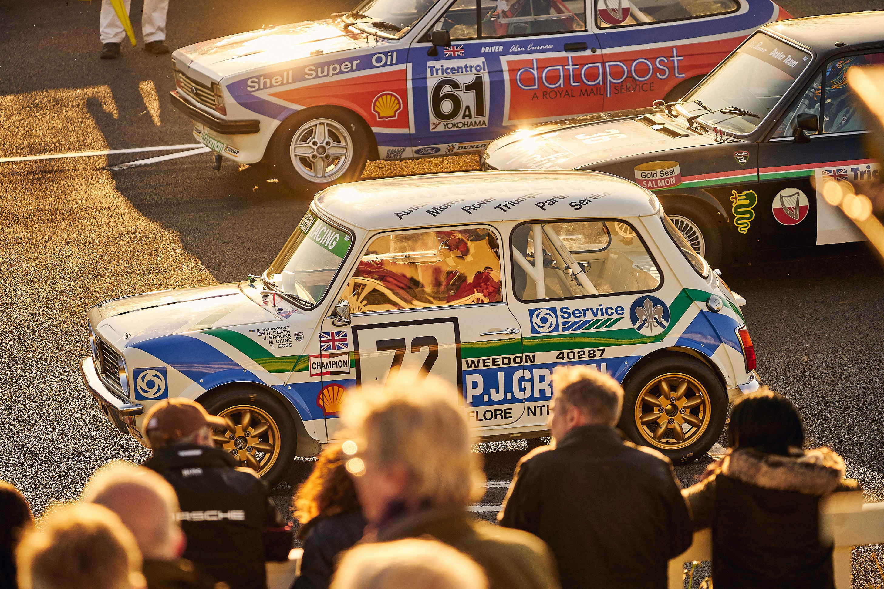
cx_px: 442
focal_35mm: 282
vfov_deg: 4.9
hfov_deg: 7.3
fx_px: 6923
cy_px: 294
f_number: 5.6
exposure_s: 1/1600
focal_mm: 282
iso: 640
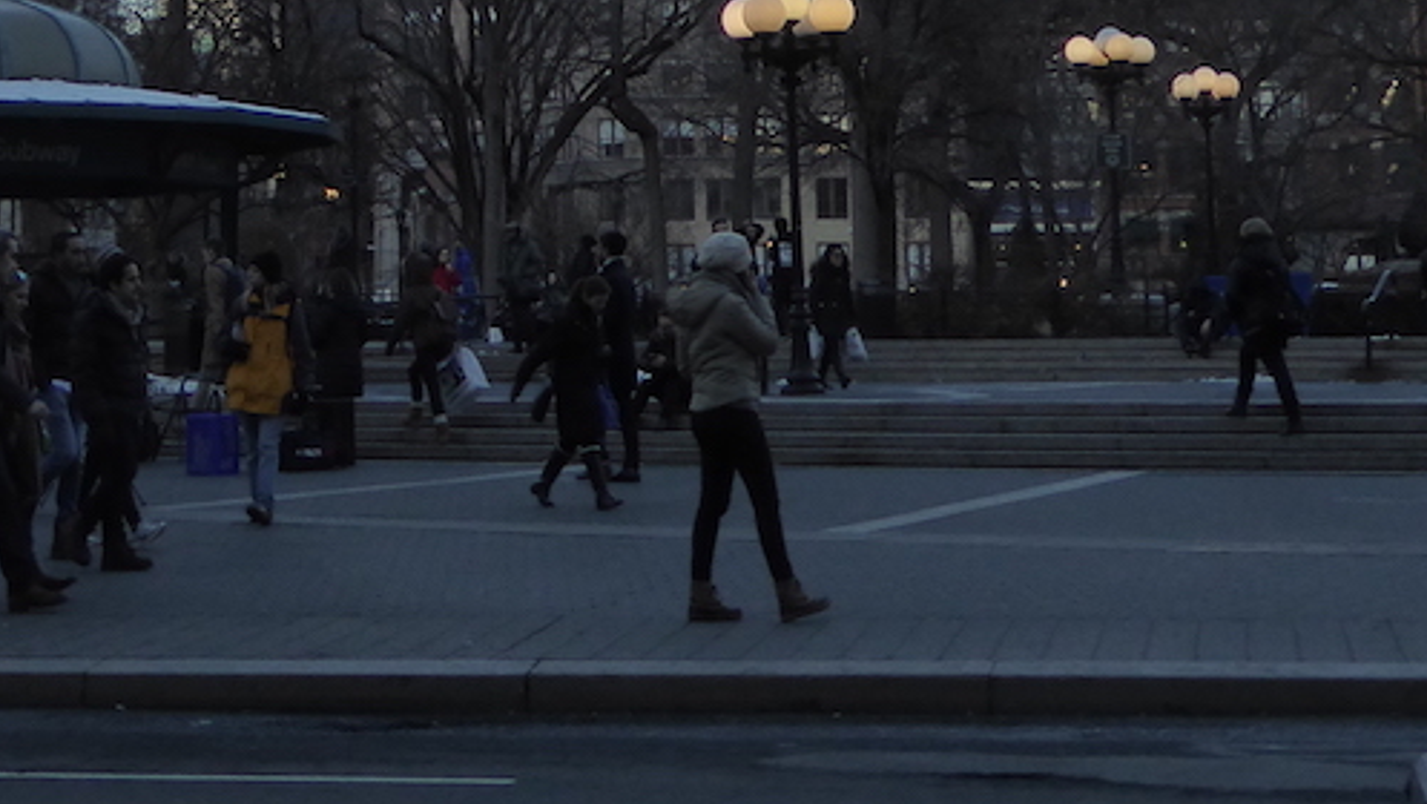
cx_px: 399
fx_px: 3823
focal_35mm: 101
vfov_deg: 11.5
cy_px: -365
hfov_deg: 21.0
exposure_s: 1/400
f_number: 3.7
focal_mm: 6.3
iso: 200
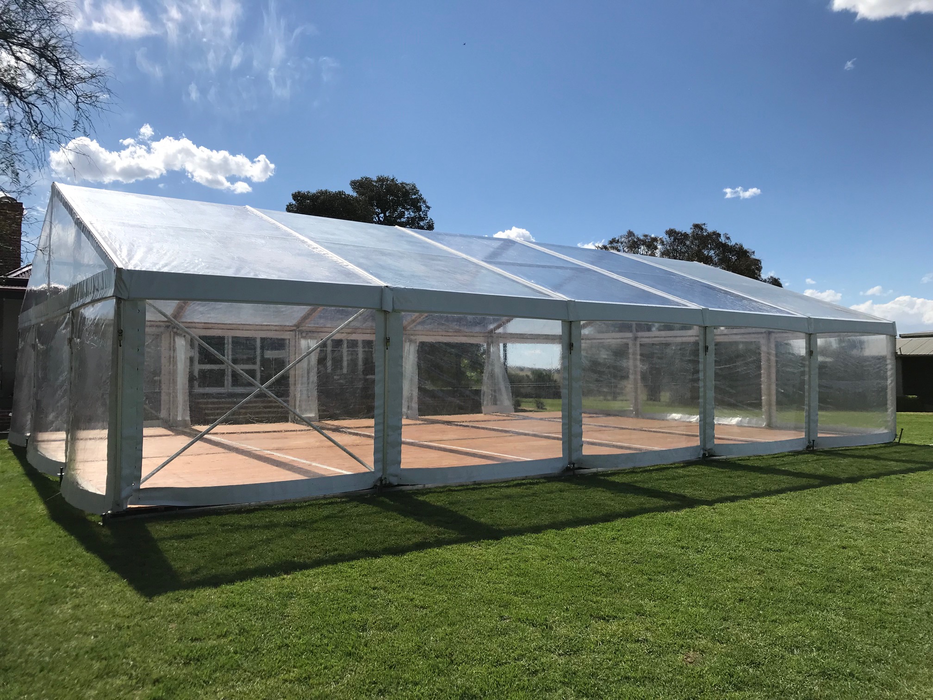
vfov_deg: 49.7
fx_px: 755
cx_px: 466
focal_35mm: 28
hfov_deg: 63.4
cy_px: 350
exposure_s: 1/4566
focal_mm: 3.99
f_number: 1.8
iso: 20
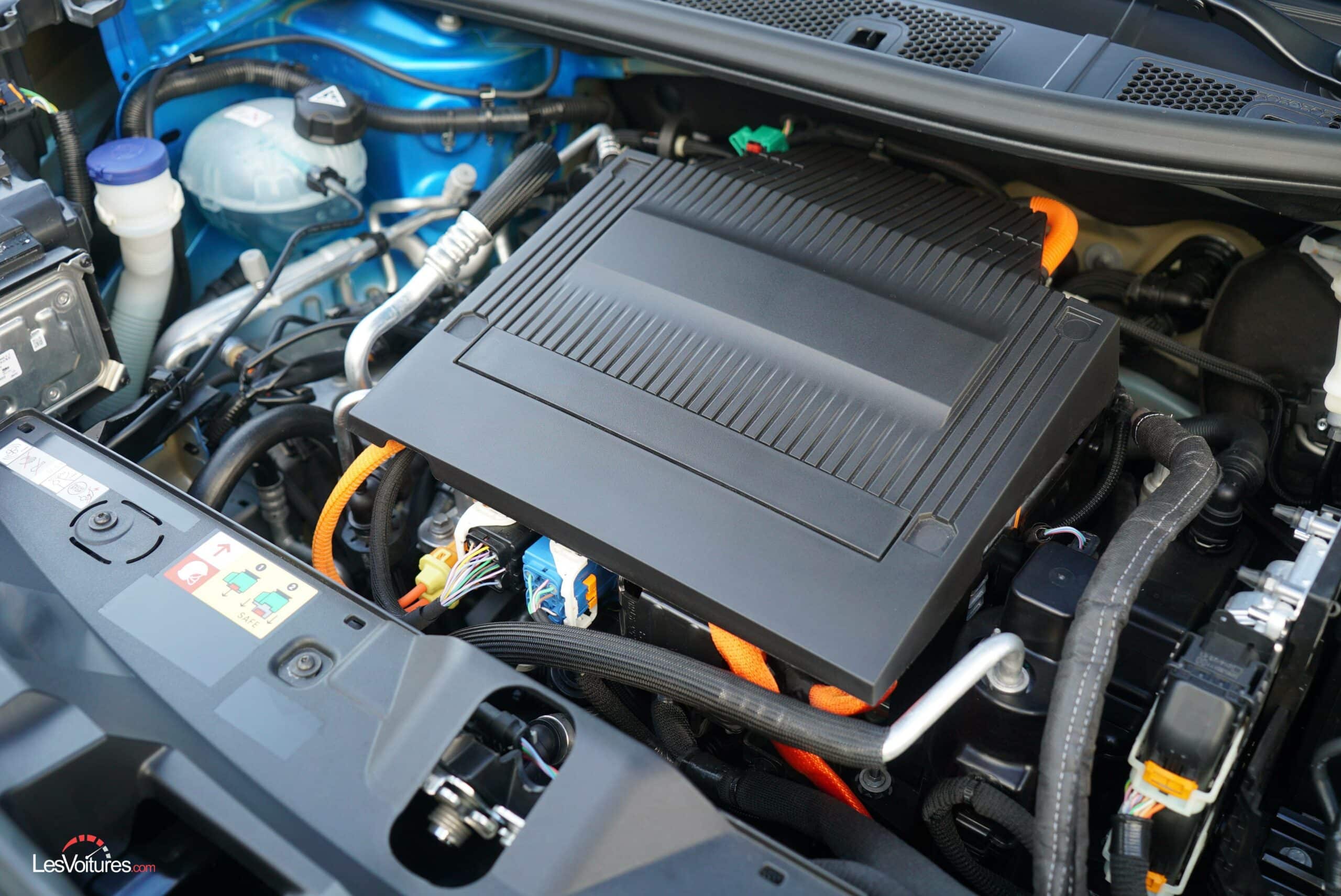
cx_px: 670
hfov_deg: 53.1
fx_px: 1342
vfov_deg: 36.9
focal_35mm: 36
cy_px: 448
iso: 250
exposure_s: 1/160
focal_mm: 36
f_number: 4
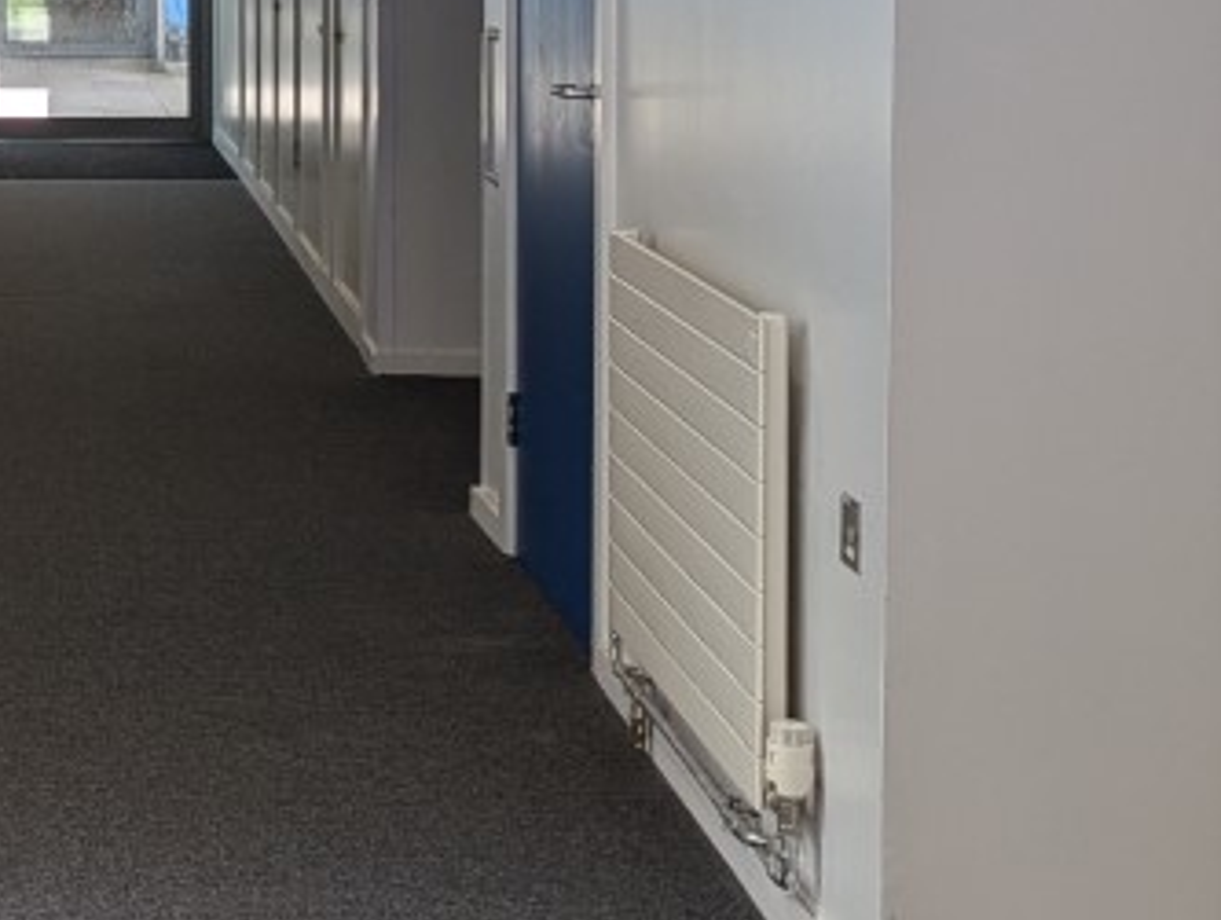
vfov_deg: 16.8
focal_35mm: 86
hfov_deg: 21.9
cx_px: -6
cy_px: -7
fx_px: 3039
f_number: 1.85
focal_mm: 6.81
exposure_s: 1/111
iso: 44
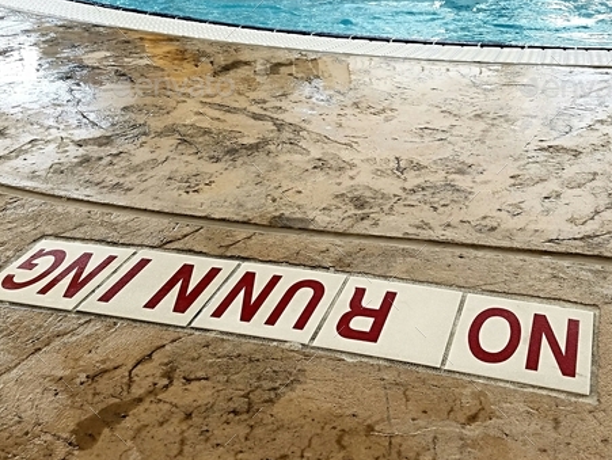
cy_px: 184
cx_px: 373
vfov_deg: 41.7
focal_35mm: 34
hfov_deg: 53.5
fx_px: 602
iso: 50
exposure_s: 1/142
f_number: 1.7
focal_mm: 4.2
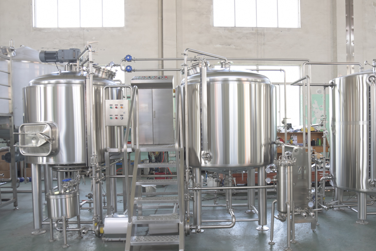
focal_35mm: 30
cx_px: 218
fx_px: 313
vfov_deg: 43.5
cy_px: 144
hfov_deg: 61.6
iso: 200
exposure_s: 1/50
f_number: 3.5
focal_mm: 24
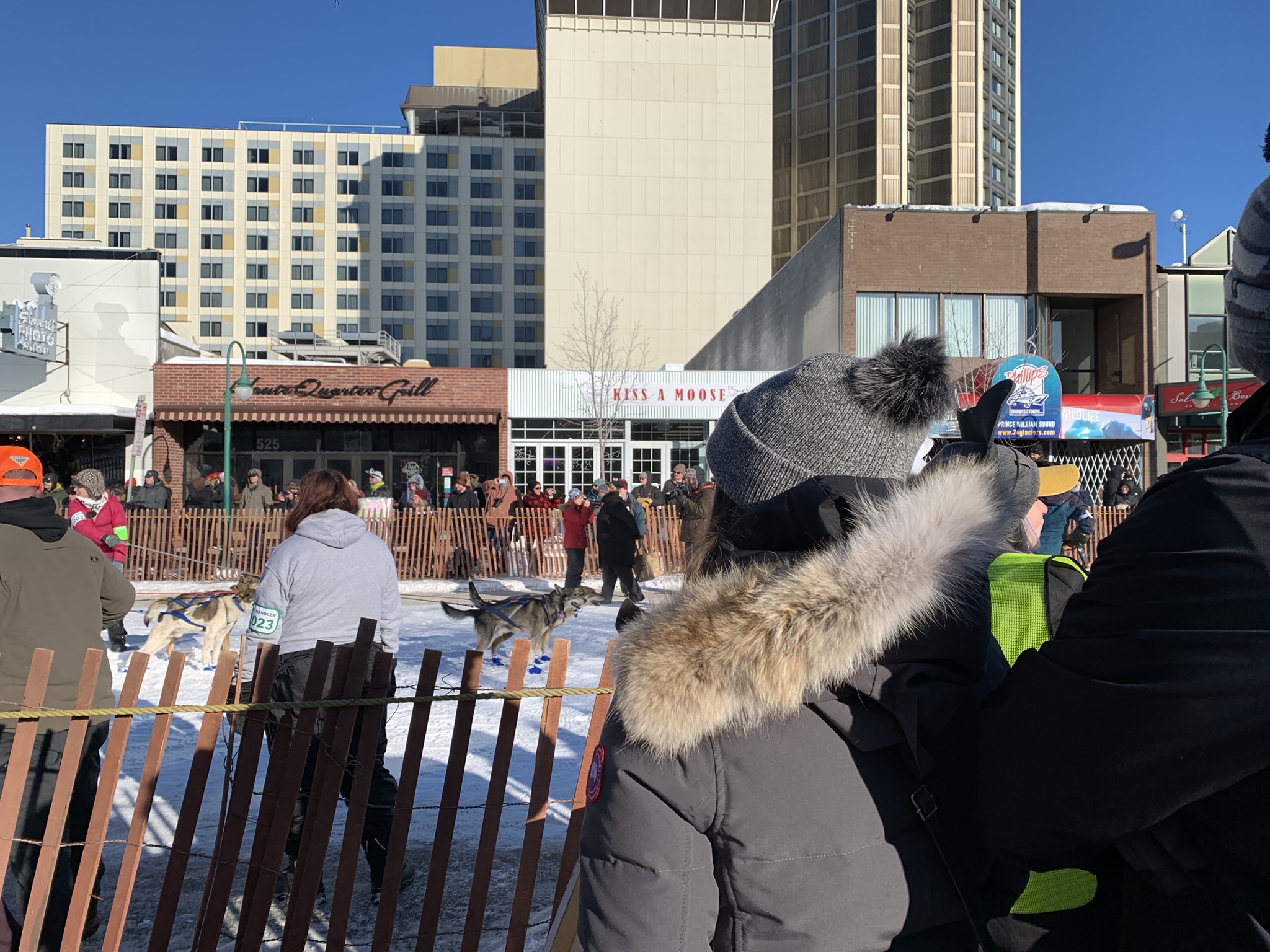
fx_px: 954
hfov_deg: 67.3
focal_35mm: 26
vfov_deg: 53.1
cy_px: 476
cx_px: 635
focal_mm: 4.25
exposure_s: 1/2755
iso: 25
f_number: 1.8
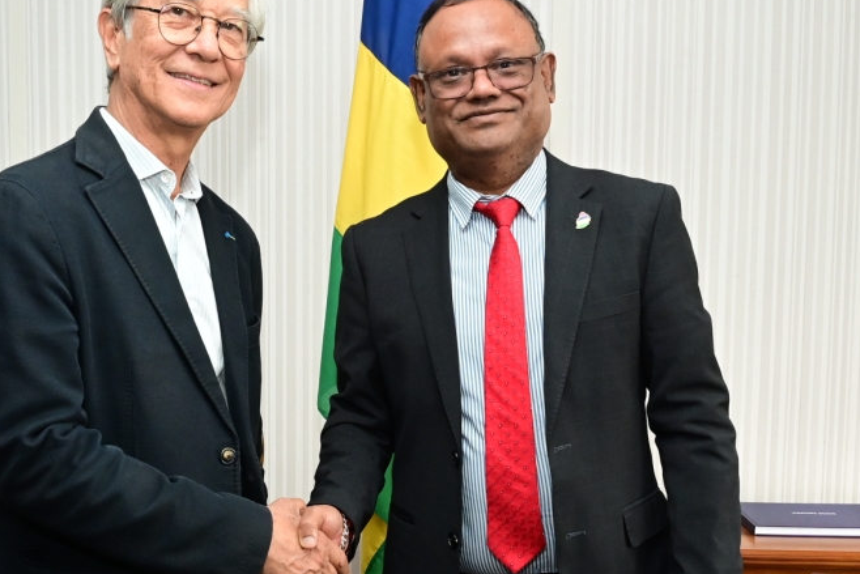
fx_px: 1003
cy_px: 291
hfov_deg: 45.9
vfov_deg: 31.9
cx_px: 311
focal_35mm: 42
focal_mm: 18
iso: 2000
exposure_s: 1/200
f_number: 10
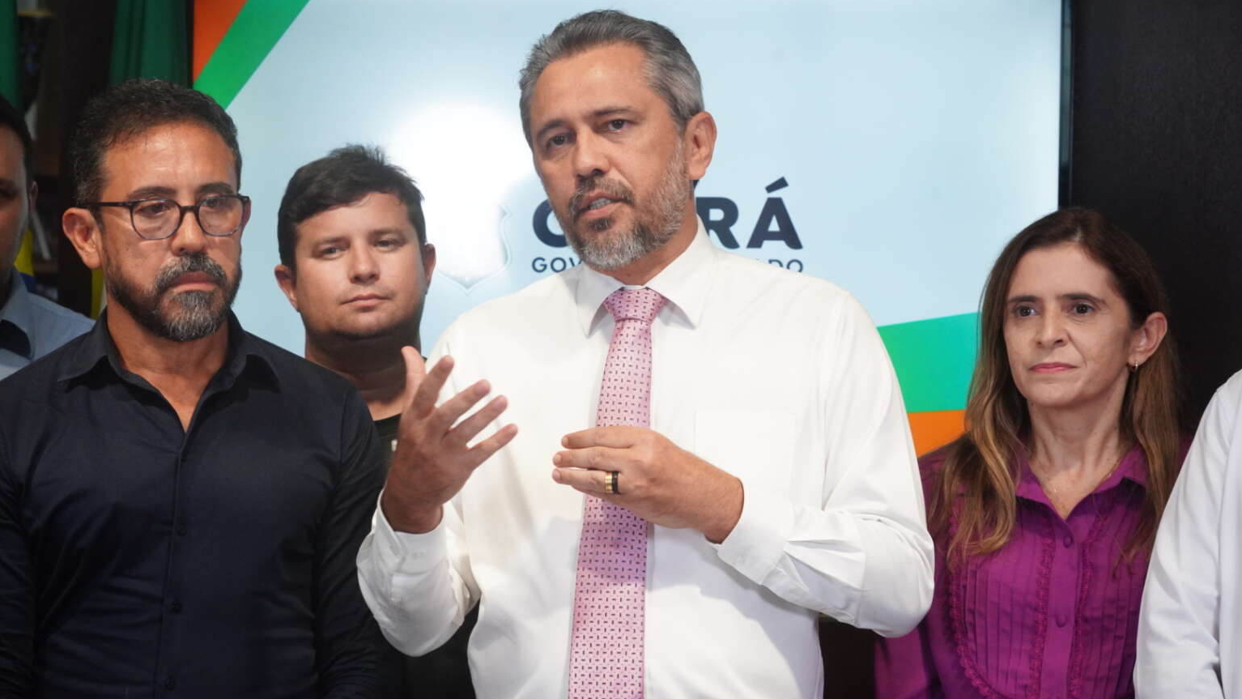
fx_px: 2766
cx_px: 621
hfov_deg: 25.3
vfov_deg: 14.4
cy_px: 375
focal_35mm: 84
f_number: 8
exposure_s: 1/160
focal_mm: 80
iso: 5000
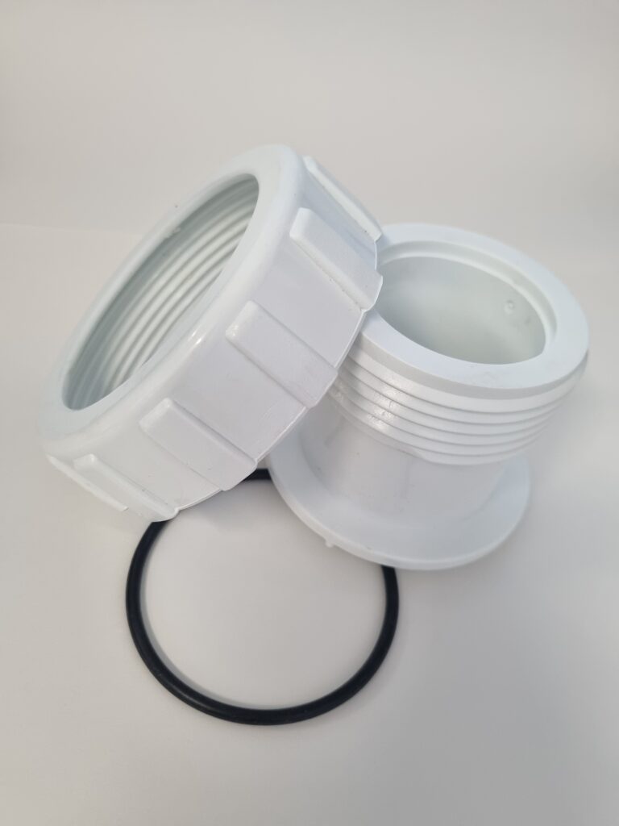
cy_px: 413
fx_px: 620
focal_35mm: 26
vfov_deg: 67.3
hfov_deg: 53.1
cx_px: 310
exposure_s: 1/100
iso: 250
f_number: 1.8
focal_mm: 5.4
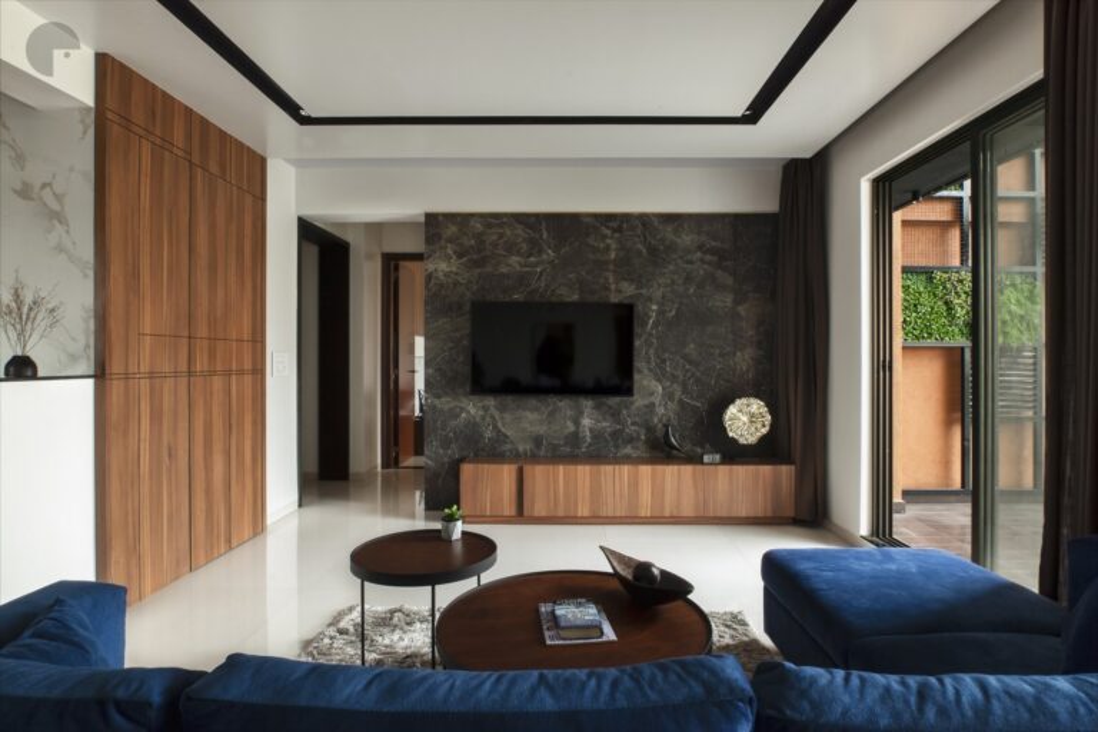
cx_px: 549
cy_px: 366
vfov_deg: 63.2
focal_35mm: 20
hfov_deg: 85.4
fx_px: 595
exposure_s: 1
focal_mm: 13
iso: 200
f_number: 18
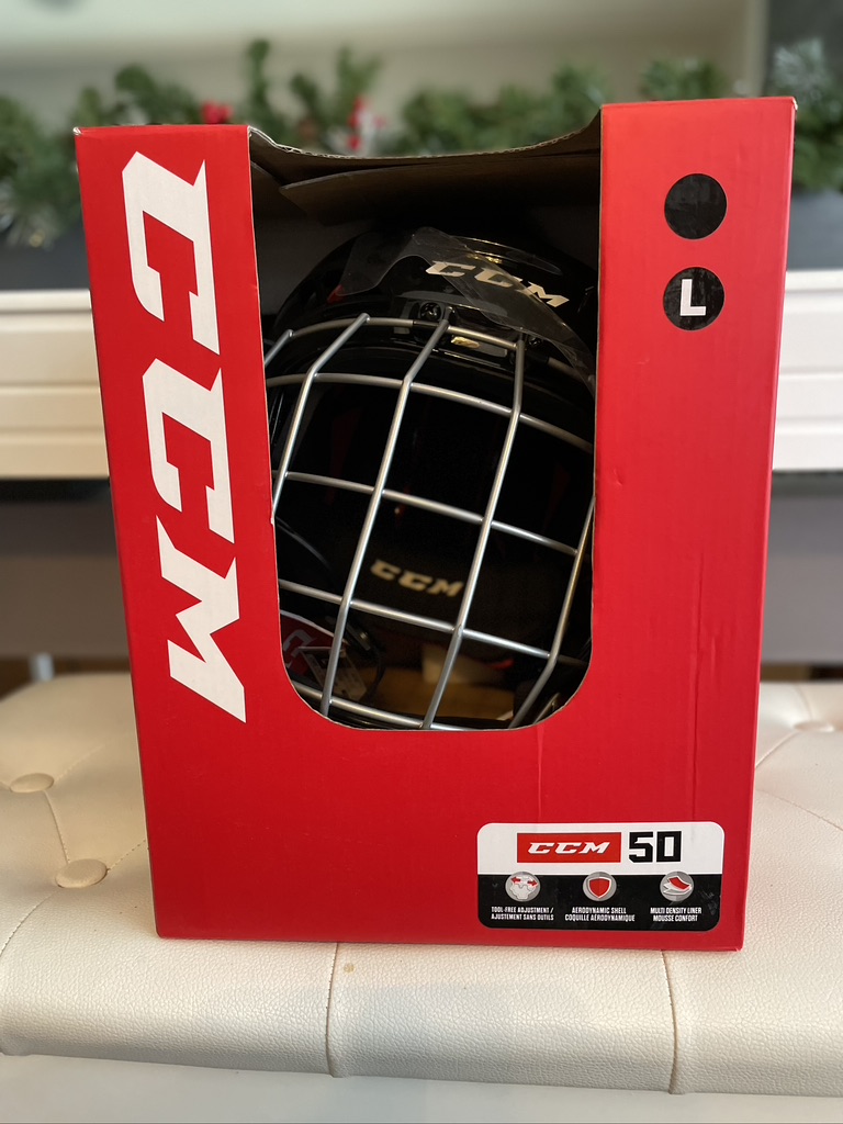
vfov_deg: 67.3
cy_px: 562
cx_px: 422
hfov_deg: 53.1
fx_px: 844
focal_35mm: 26
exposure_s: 1/40
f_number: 1.6
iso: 400
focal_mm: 4.2
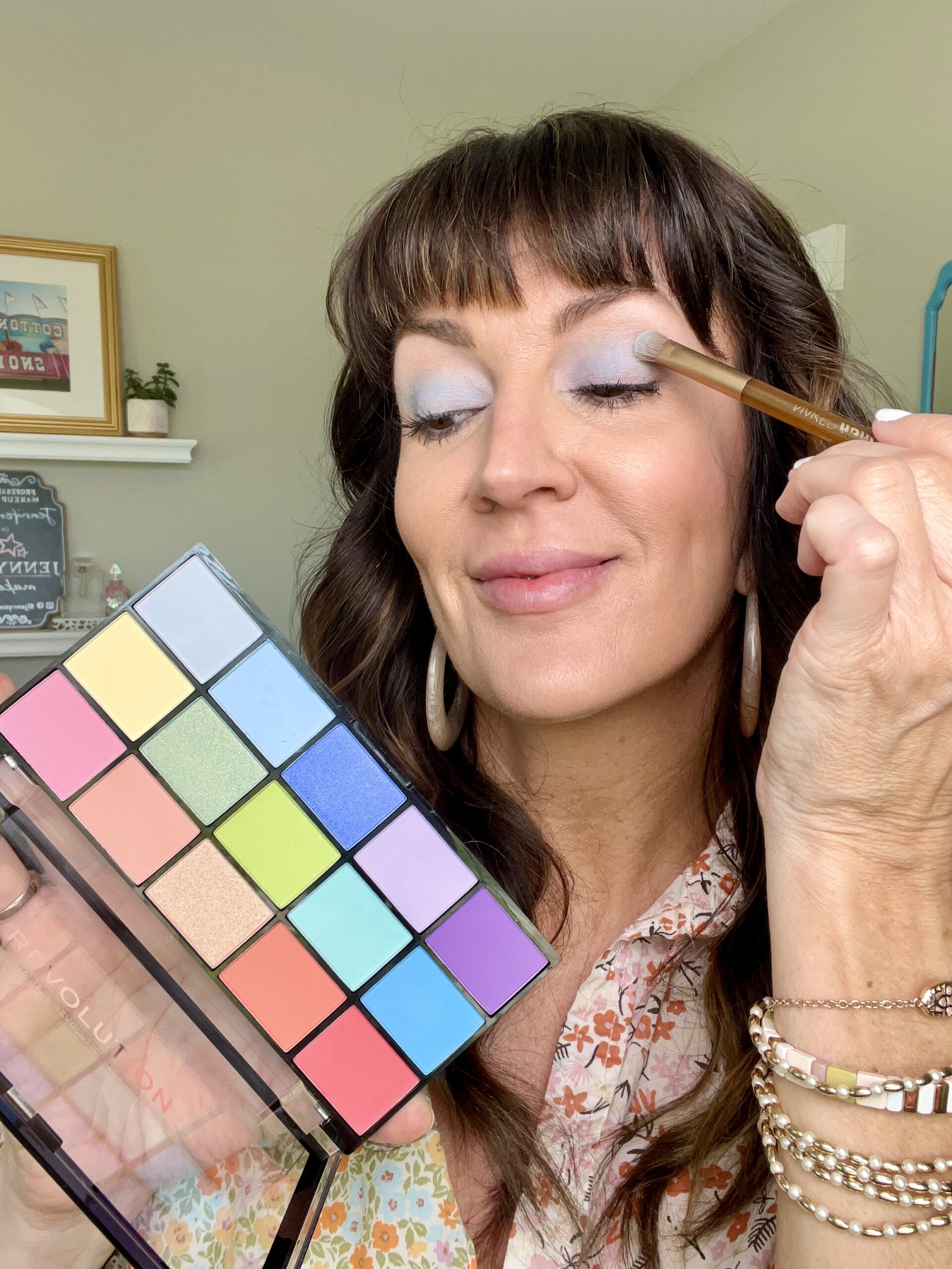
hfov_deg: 46.8
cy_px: 634
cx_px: 476
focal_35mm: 30
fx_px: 1100
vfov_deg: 60.0
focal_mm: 2.71
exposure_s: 1/120
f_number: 2.2
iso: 64
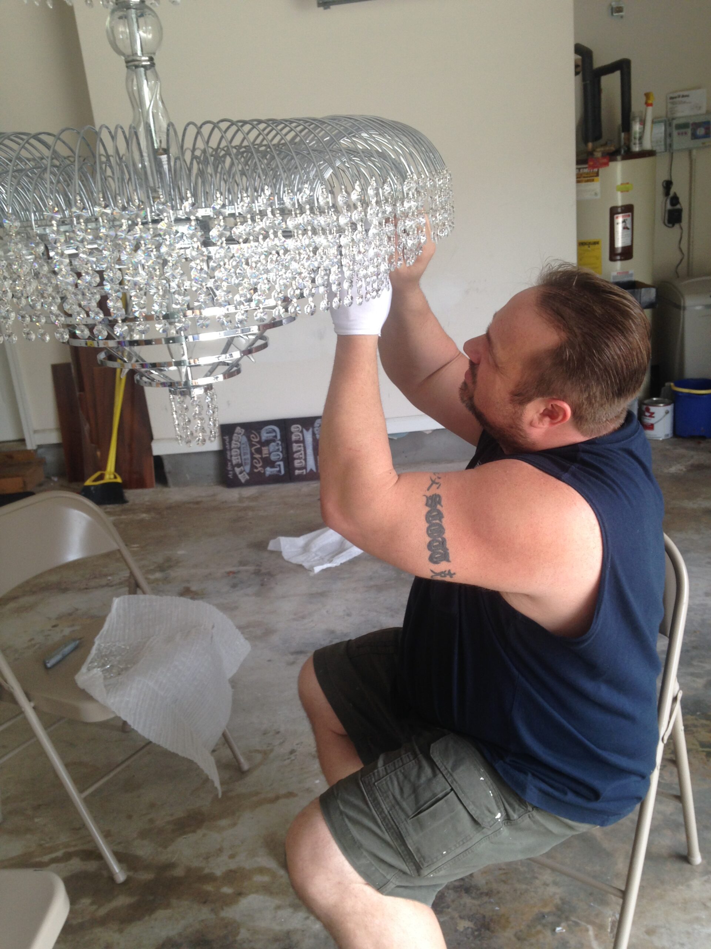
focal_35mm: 33
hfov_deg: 42.9
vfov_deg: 55.4
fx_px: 904
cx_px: 356
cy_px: 474
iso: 50
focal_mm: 4.12
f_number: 2.4
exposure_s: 1/40
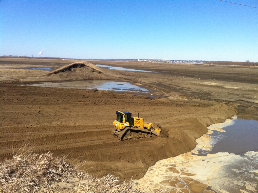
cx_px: 129
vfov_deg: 40.6
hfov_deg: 52.7
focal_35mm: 35
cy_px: 96
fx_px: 260
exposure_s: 1/1676
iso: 80
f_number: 2.8
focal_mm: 3.85
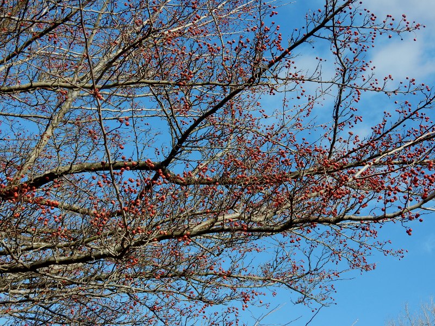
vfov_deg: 28.6
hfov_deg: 37.5
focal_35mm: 51
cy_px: 163
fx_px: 641
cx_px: 218
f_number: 4.5
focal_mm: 9
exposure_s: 1/320
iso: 125
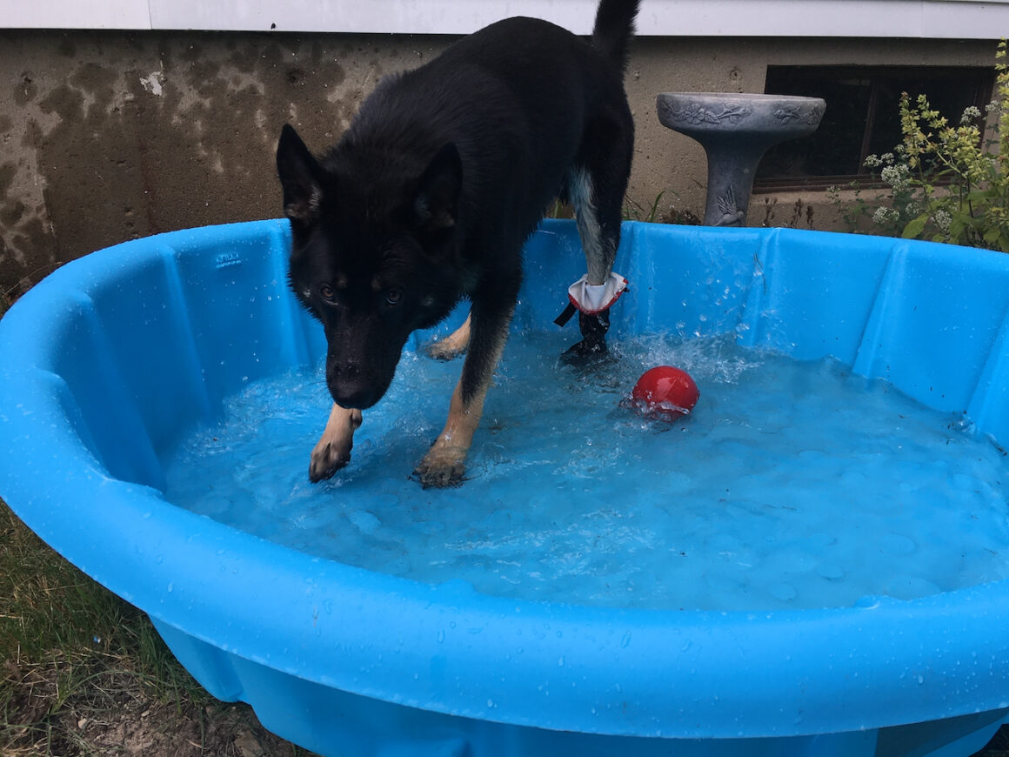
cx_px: 504
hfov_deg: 61.7
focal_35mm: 29
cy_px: 378
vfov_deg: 48.2
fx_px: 845
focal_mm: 4.15
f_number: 2.2
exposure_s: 1/348
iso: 25
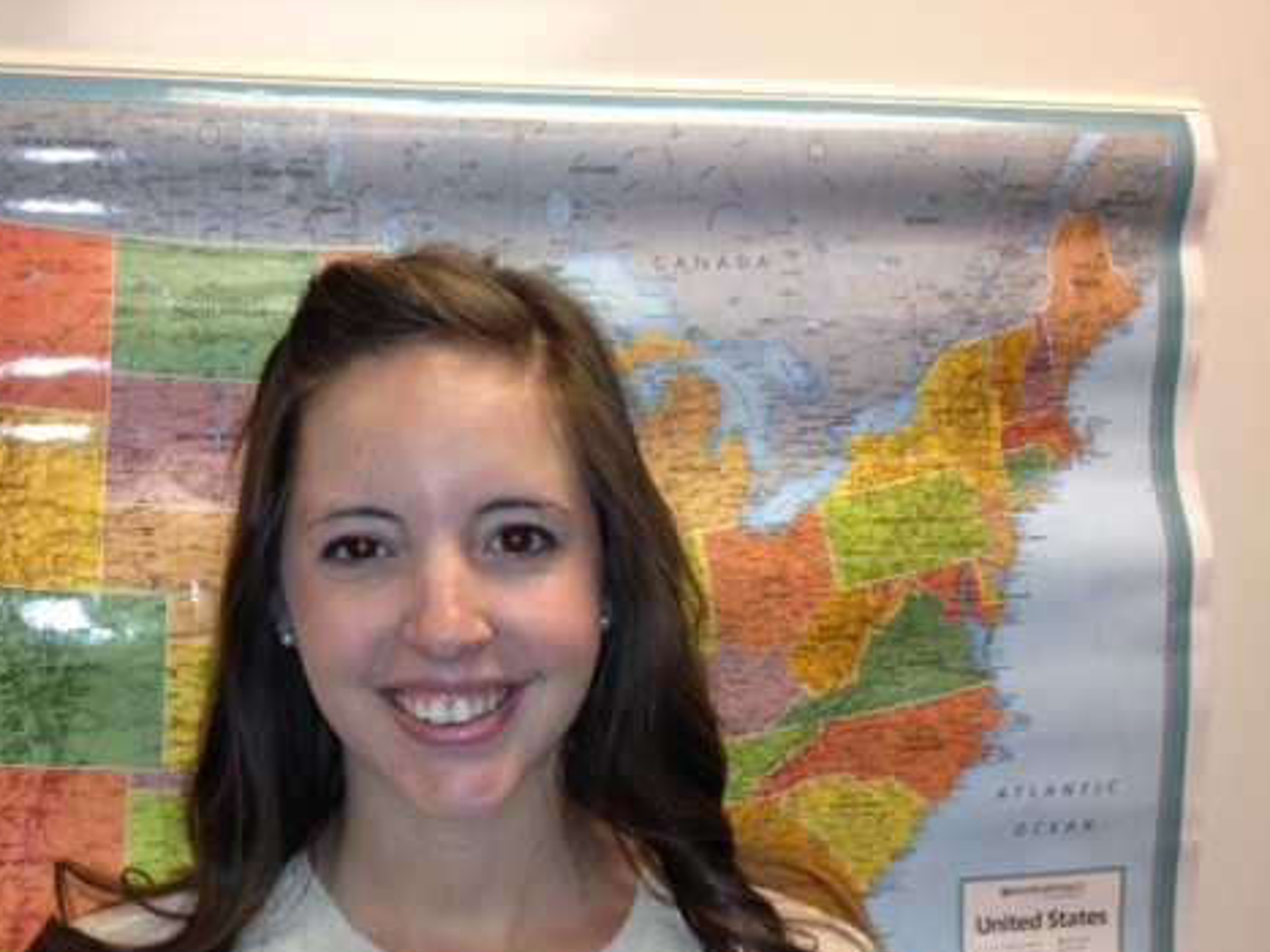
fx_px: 1761
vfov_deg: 30.0
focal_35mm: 48
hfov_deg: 39.2
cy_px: 645
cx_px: 416
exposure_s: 1/20
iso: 80
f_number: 2.4
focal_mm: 4.28
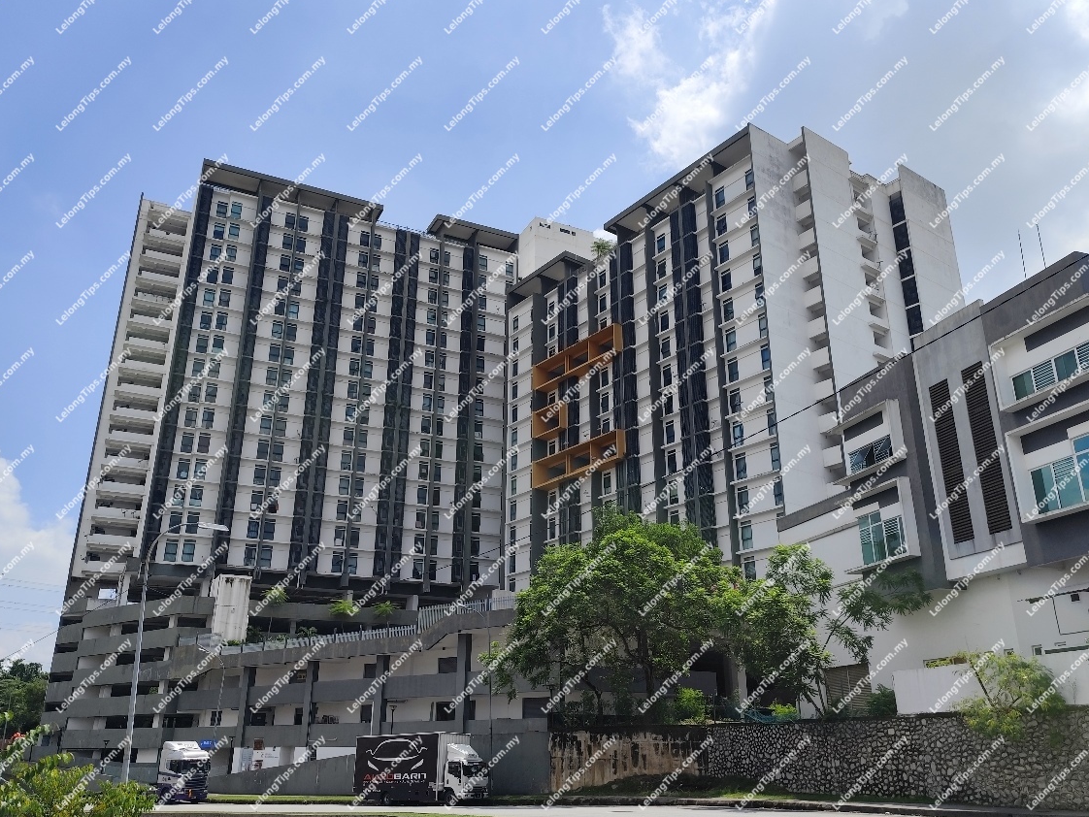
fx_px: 787
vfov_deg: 54.9
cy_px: 392
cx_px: 540
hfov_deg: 69.4
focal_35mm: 25
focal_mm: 6.14
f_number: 1.65
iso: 50
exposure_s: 1/1882
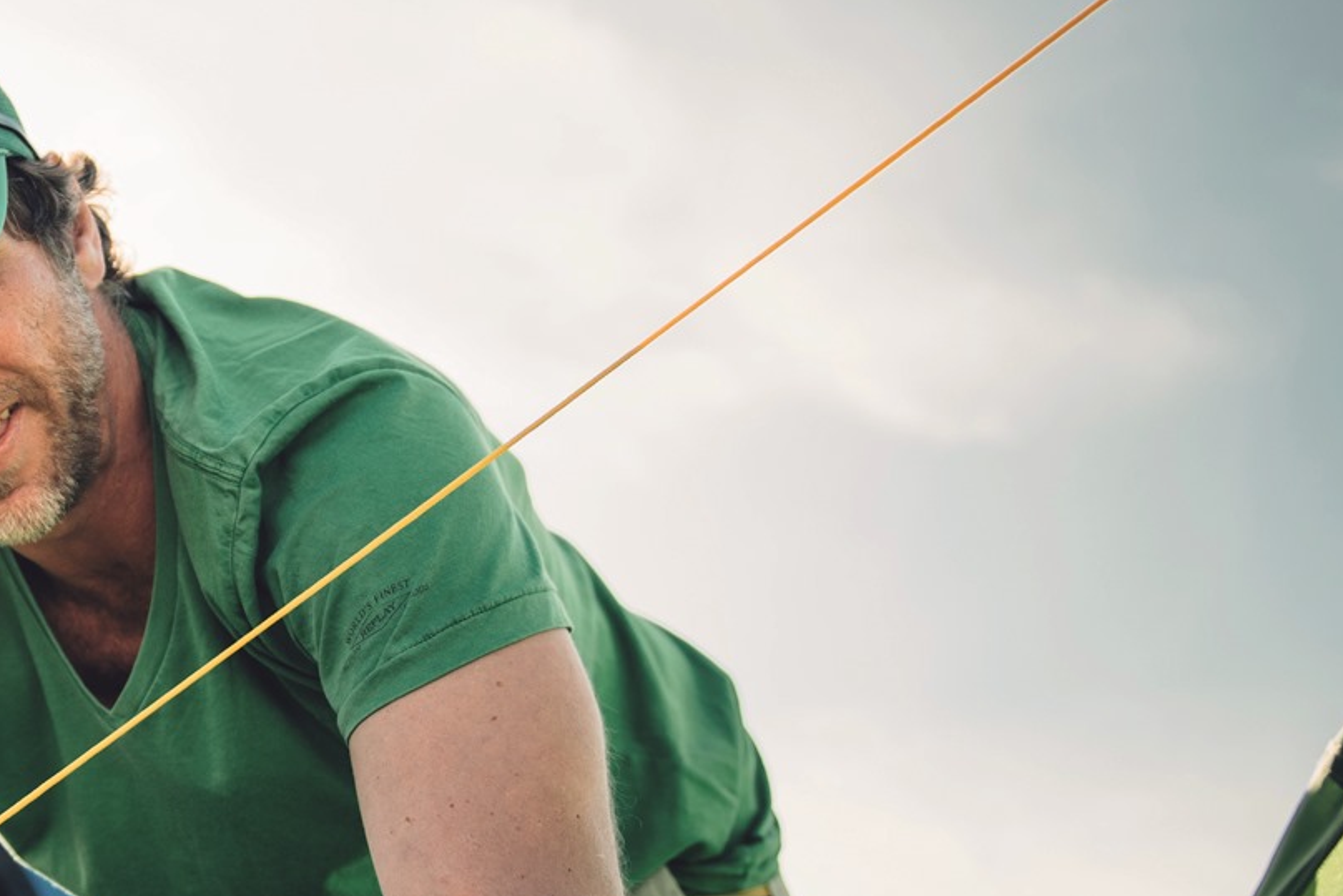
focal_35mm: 57
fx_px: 2127
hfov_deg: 31.8
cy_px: 576
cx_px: -60
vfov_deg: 23.7
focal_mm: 24
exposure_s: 1/1000
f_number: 2.8
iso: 64
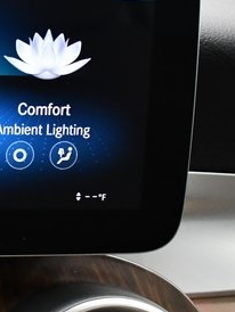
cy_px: 152
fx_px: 877
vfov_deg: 20.2
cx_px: -191
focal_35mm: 97
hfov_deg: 13.6
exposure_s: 1/100
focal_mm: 18
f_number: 3.5
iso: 3200
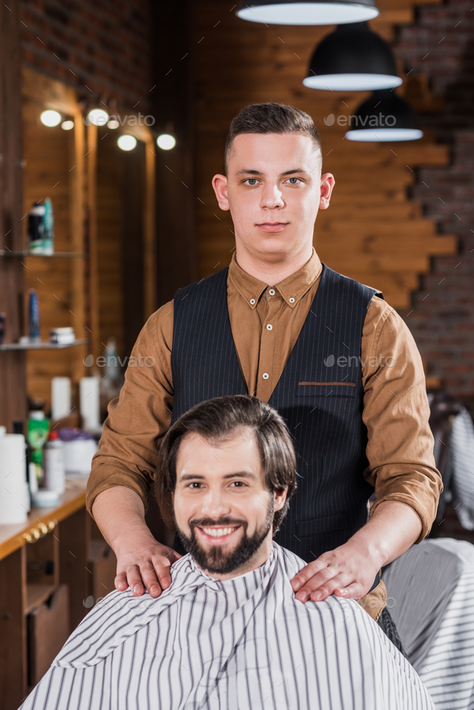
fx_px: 1677
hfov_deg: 16.1
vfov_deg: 23.9
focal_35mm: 85
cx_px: 237
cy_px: 355
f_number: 3.5
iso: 125
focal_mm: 85
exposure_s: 1/160
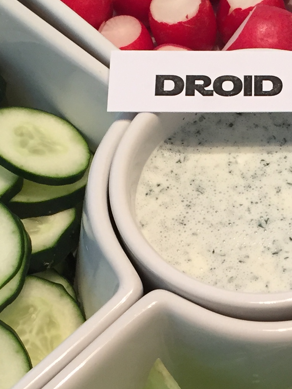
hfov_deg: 16.2
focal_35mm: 90
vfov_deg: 21.4
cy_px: 331
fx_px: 1012
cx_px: 261
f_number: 2.2
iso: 100
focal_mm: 4.15
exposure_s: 1/30
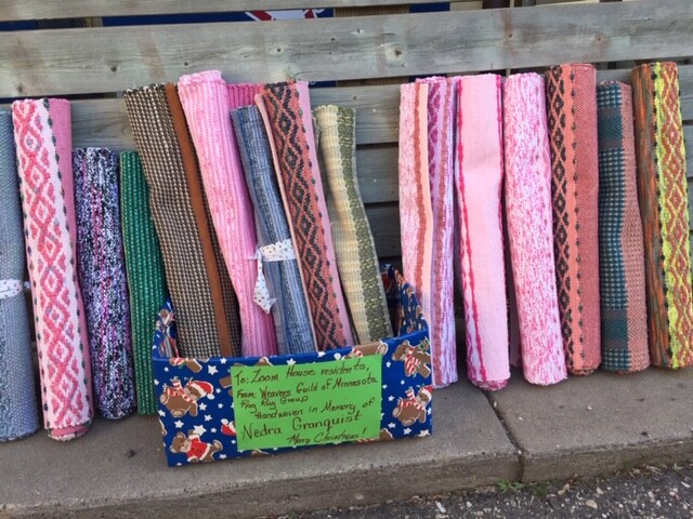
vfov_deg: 48.2
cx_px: 346
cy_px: 260
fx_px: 581
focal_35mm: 29
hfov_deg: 61.7
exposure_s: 1/126
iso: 32
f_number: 2.2
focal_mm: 4.15
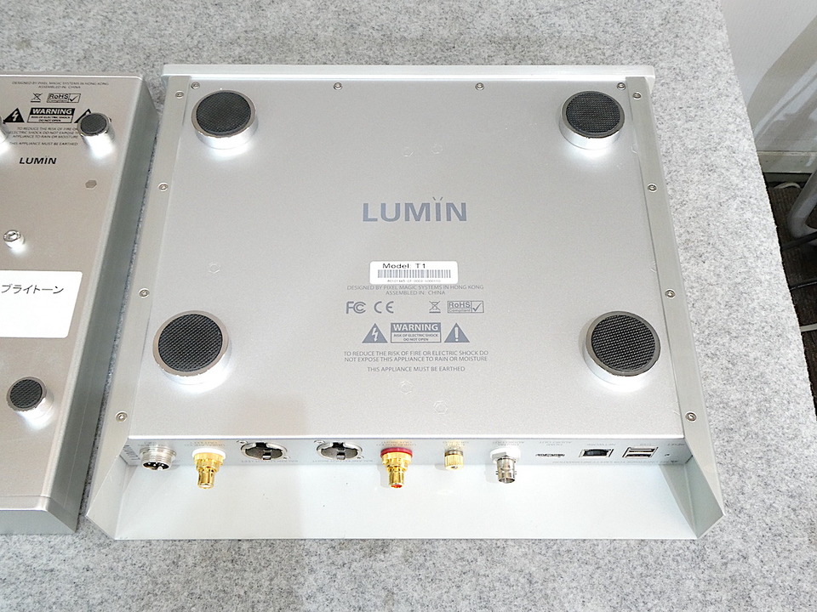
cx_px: 408
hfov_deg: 52.6
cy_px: 306
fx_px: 826
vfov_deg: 40.7
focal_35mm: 35
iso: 400
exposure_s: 1/8
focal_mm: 6.3
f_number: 6.3
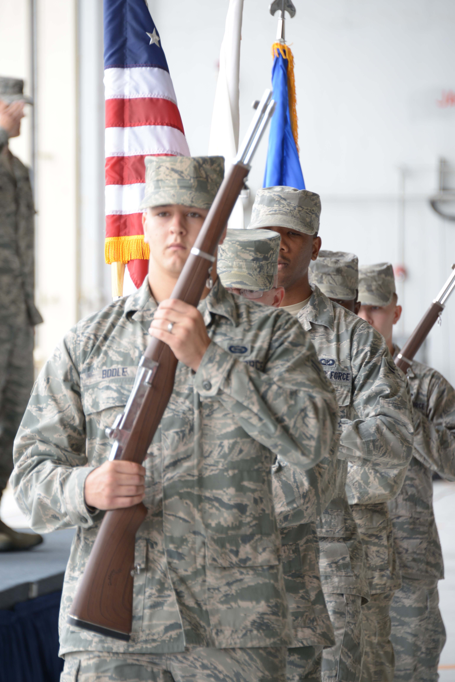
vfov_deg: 9.3
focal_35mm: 222
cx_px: 195
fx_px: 4205
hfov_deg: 6.2
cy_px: 330
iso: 250
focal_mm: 190
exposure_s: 1/125
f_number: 5.6
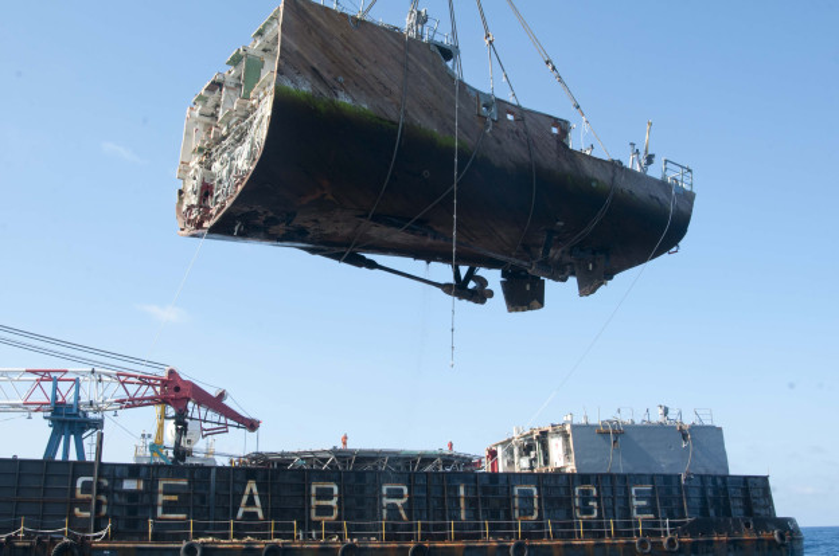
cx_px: 420
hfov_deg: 53.2
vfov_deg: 36.8
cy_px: 278
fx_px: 838
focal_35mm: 36
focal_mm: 24
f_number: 16
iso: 200
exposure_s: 1/100
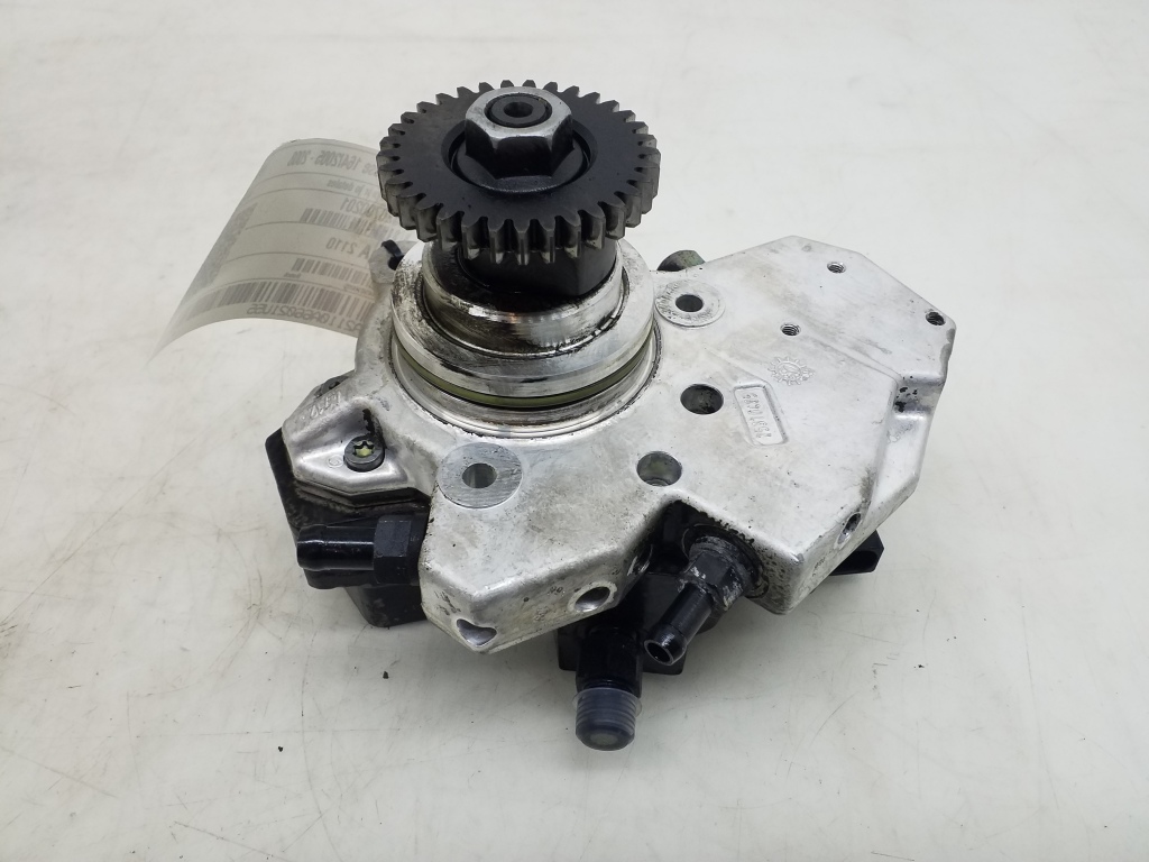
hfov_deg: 65.3
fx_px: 896
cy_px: 431
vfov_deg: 51.4
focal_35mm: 27
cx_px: 574
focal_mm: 3.6
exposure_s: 1/50
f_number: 1.9
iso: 125
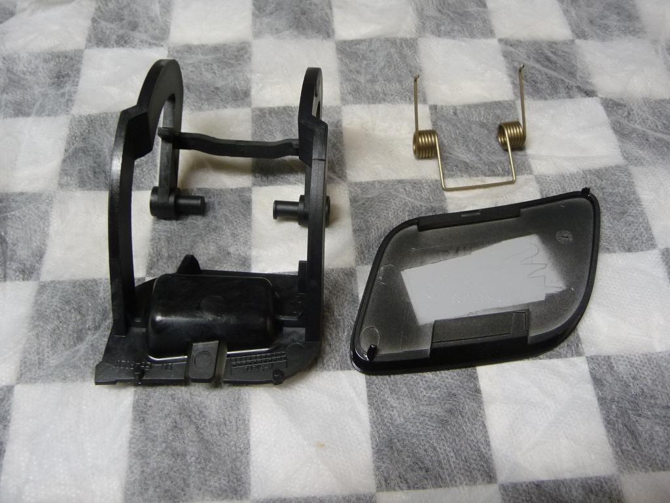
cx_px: 335
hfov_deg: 56.8
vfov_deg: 44.2
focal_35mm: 32
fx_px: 619
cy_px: 252
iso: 160
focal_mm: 4.7
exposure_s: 1/30
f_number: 3.3
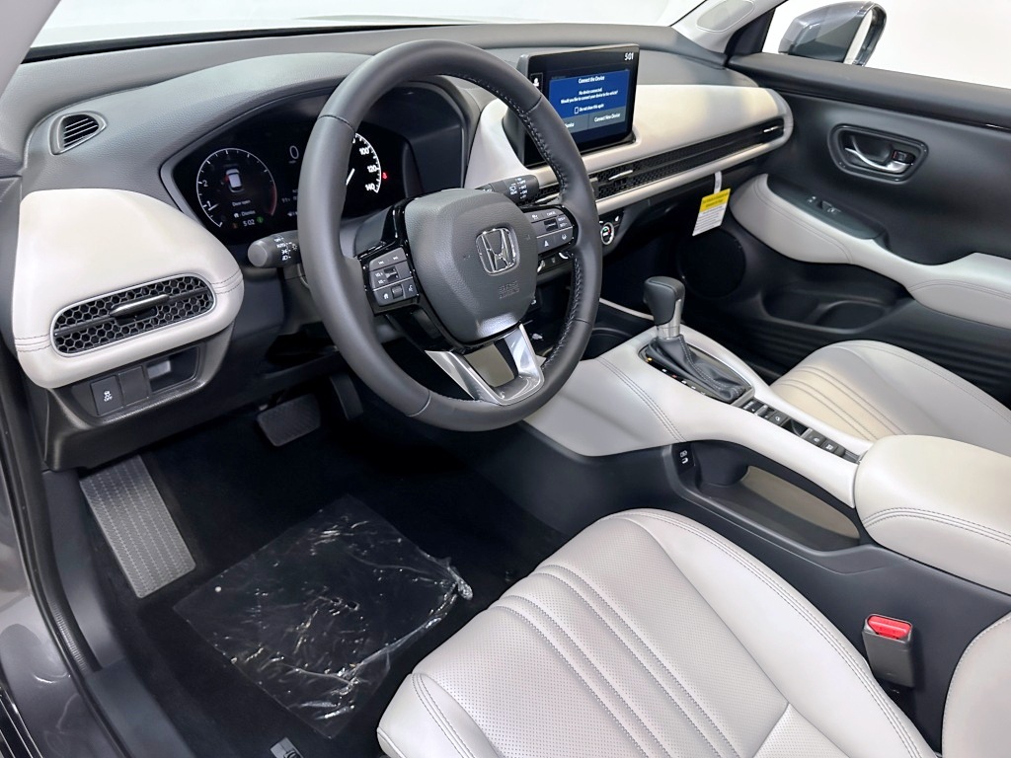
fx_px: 701
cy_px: 379
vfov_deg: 56.8
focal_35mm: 24
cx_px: 506
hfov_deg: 71.6
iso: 640
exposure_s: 1/40
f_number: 1.78
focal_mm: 6.86
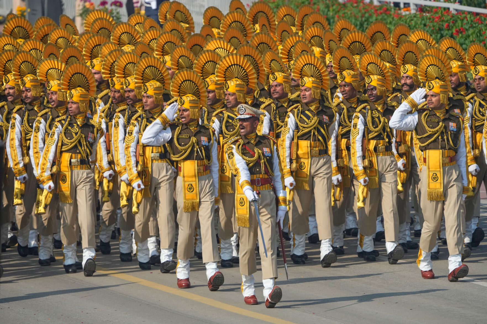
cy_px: 162
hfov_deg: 3.4
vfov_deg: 2.3
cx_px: 244
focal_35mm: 600
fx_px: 8115
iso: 800
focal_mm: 600
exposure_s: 1/2000
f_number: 10
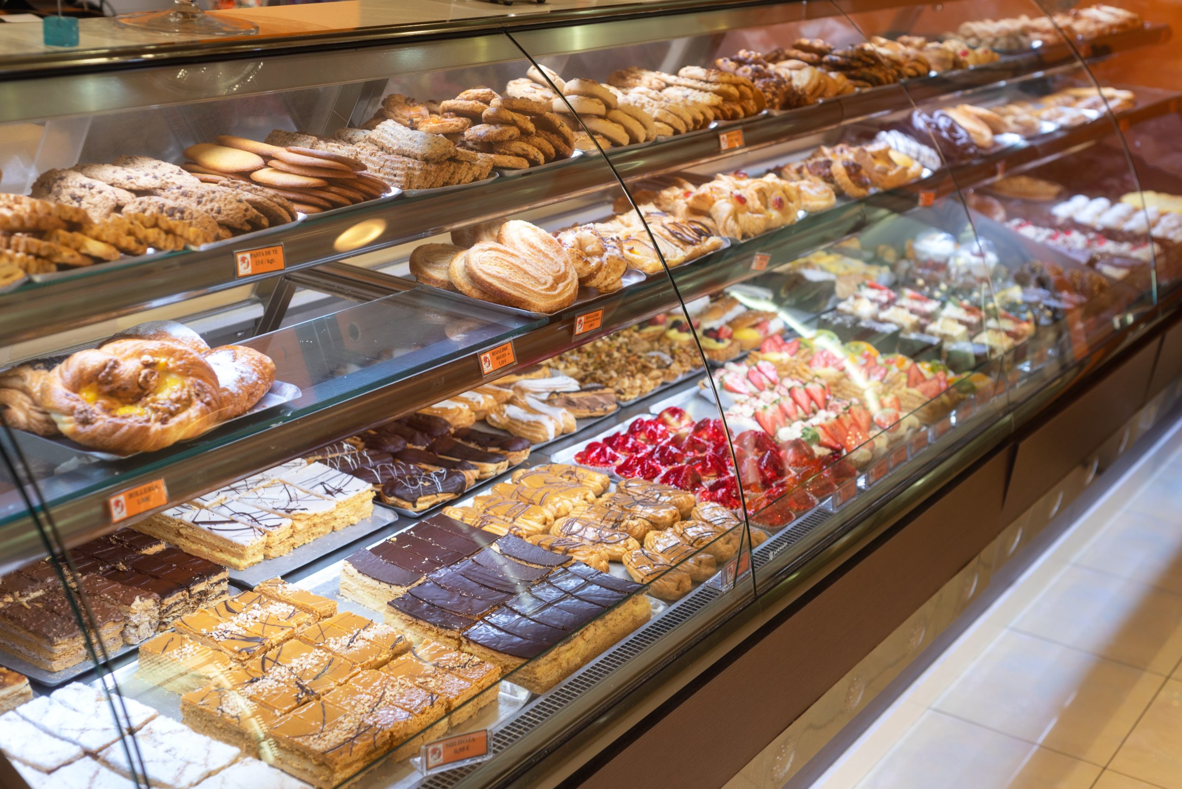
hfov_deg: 39.6
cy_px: 394
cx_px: 591
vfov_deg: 27.0
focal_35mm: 50
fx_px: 1642
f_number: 3.5
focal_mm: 50
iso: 250
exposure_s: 1/100
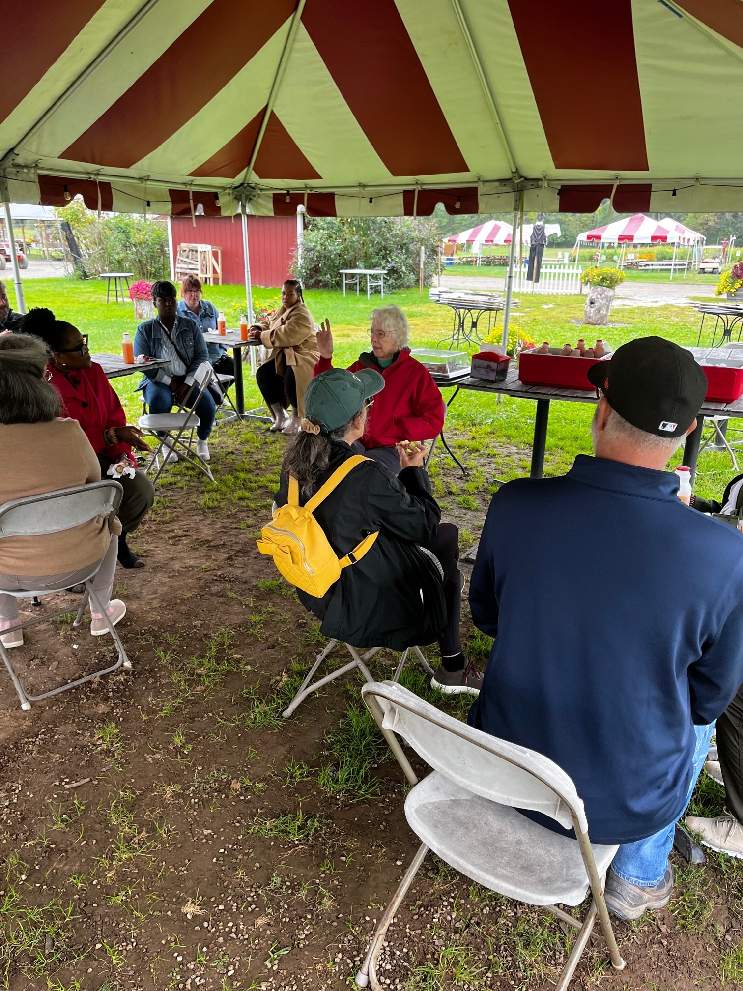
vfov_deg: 67.3
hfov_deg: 53.1
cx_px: 372
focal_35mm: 26
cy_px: 496
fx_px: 744
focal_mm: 5.1
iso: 64
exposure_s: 1/121
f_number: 1.6
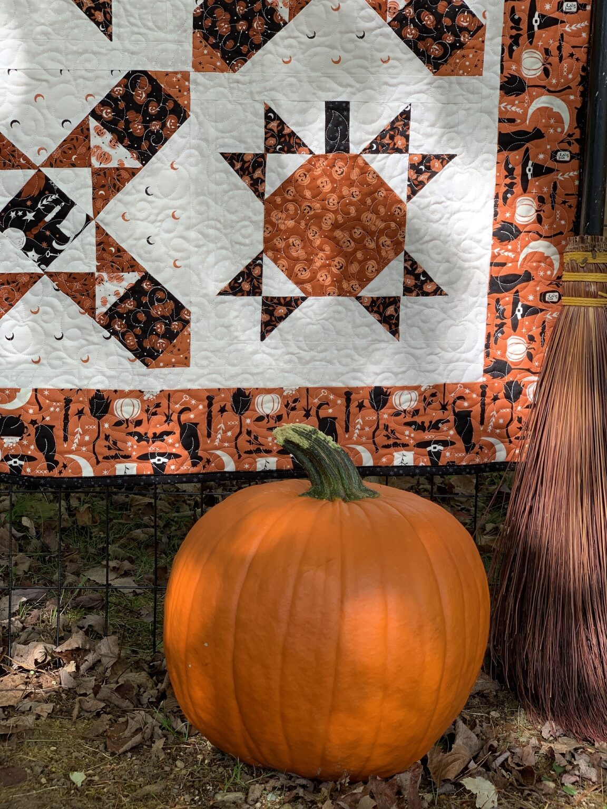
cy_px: 404
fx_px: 1216
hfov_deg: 28.0
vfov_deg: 36.8
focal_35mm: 52
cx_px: 304
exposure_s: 1/122
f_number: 2.4
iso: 16
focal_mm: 6
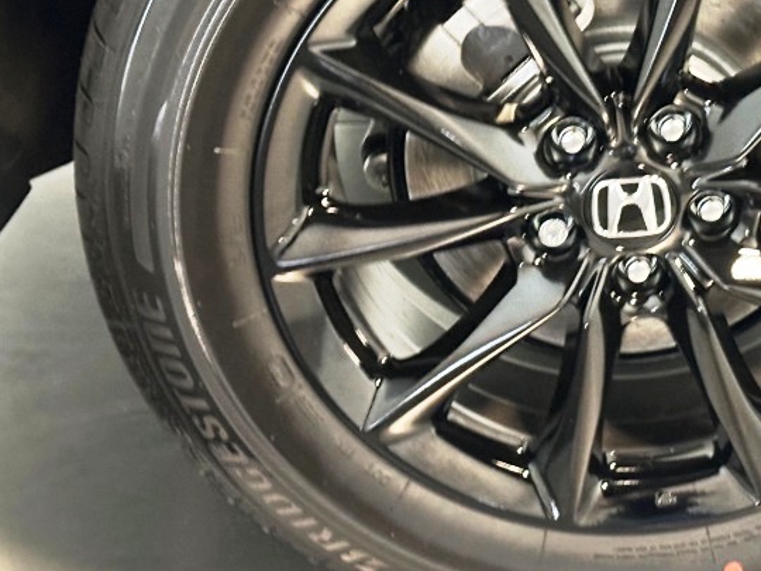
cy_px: 190
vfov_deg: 16.2
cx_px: 643
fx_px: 2001
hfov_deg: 21.2
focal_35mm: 91
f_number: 1.78
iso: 640
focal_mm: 6.86
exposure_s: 1/20
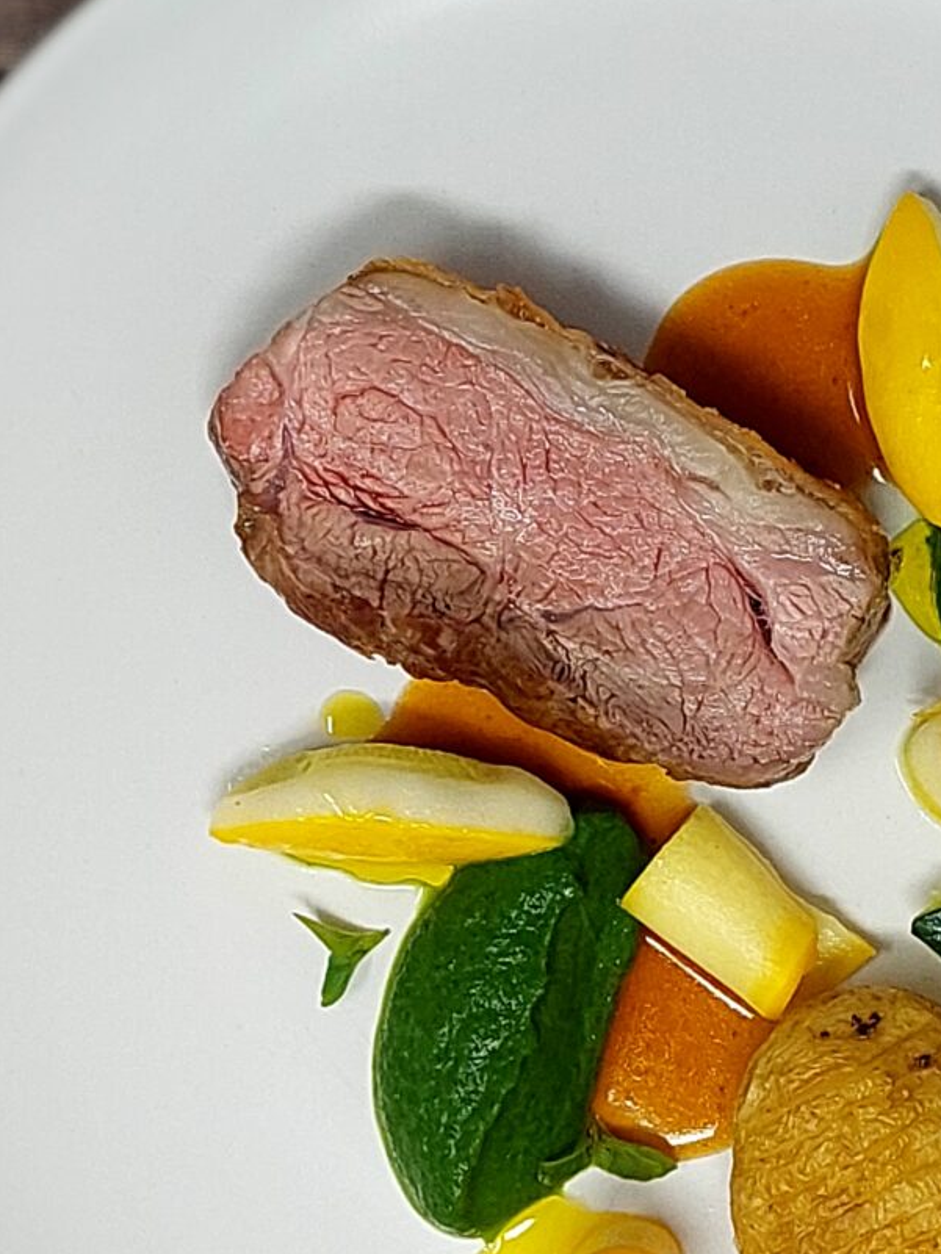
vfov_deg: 41.2
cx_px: 797
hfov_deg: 30.5
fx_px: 1667
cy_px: 631
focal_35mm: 46
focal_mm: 5.23
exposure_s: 1/102
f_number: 1.8
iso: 40
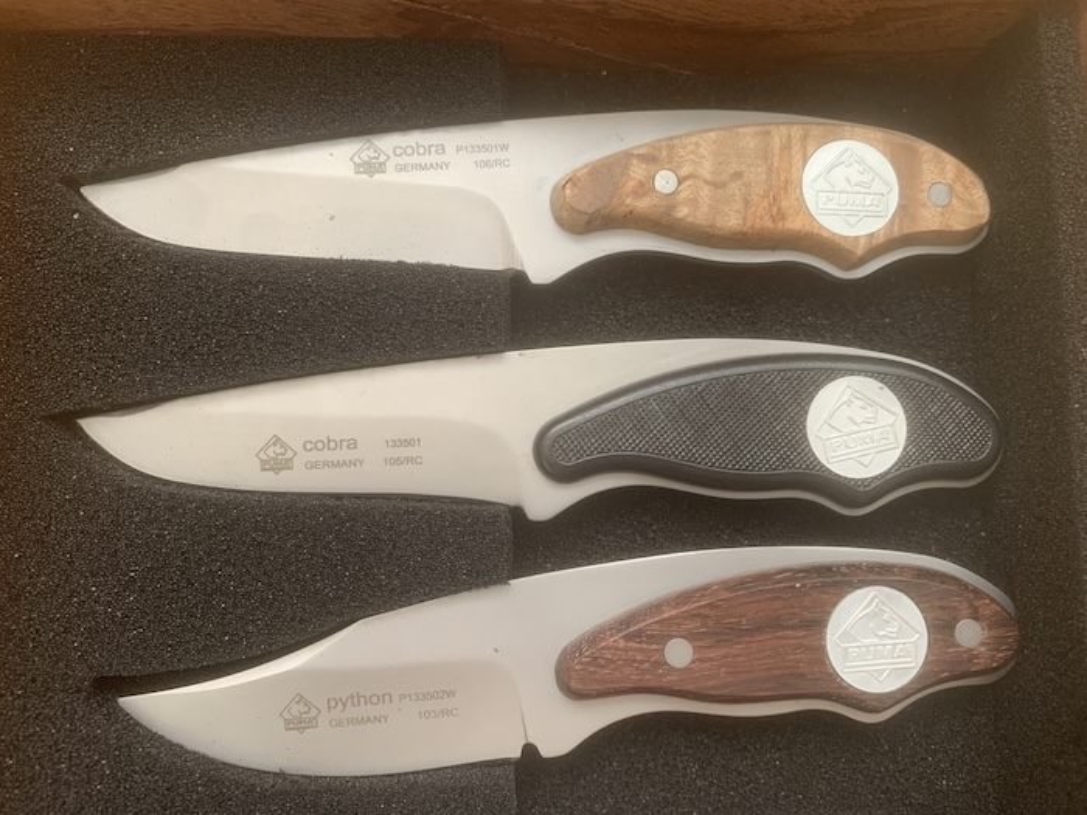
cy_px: 408
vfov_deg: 53.1
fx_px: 816
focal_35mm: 26
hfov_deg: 67.3
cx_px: 544
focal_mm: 4.25
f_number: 1.8
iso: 160
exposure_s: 1/60
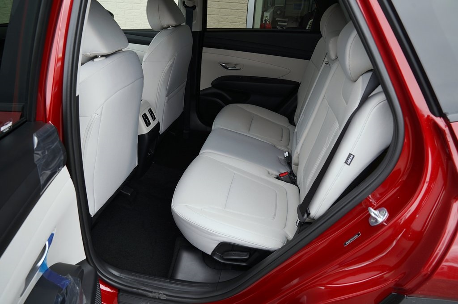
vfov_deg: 53.1
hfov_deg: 73.8
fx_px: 305
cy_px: 152
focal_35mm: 24
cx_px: 229
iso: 100
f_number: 6.3
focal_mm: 24
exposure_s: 1/30
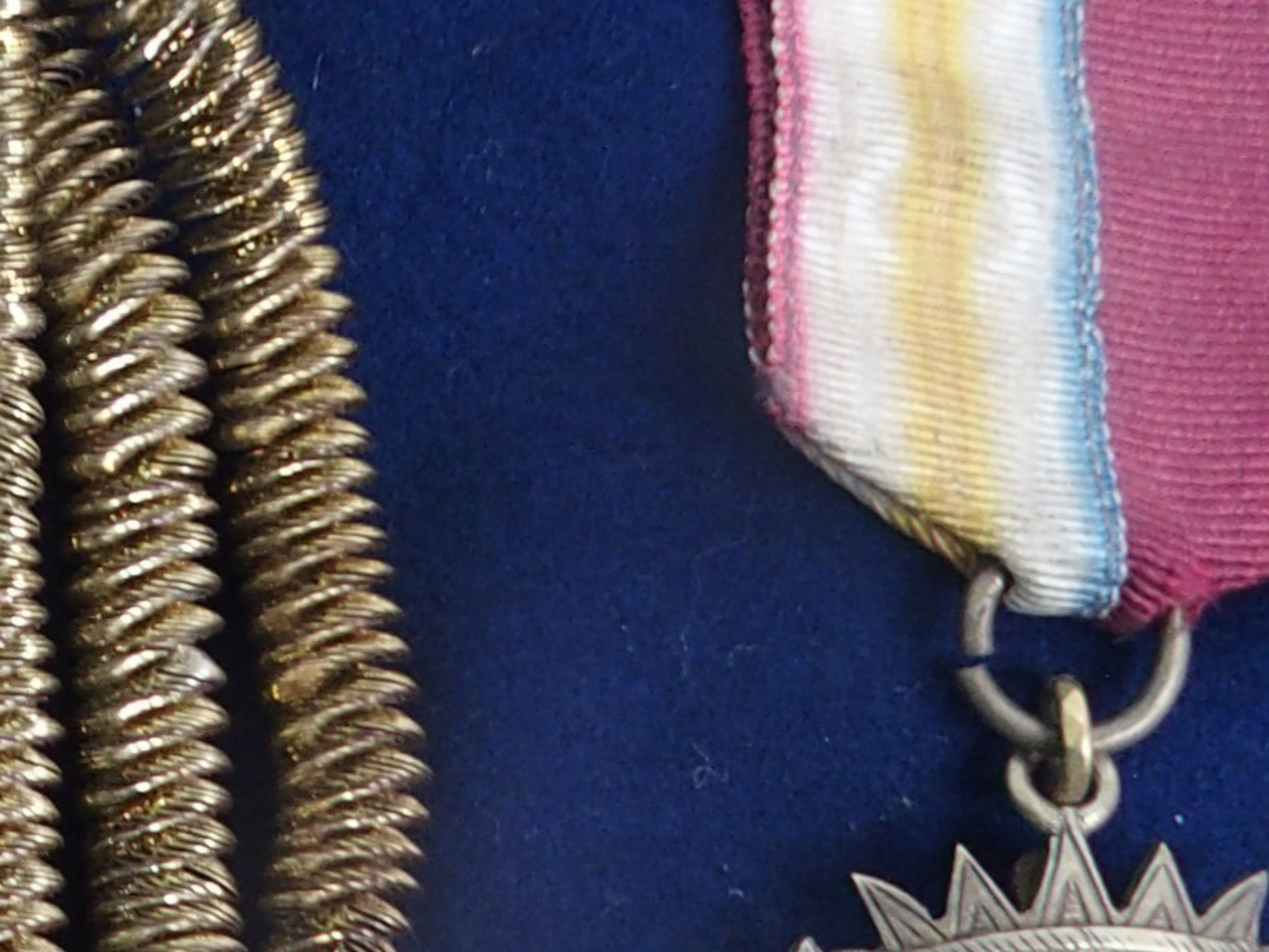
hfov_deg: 15.1
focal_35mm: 121
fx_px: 4437
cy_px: 344
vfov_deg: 12.2
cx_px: -623
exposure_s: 1/30
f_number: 2.8
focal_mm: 6
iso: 320
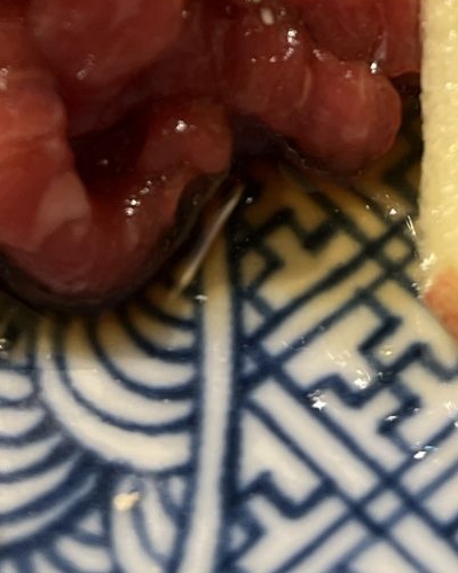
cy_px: -289
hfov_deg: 14.8
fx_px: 1762
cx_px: 164
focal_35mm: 104
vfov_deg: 16.7
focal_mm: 5.1
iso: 125
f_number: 1.6
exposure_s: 1/104
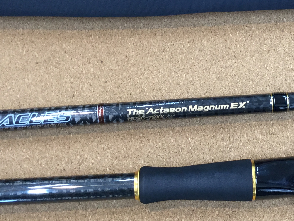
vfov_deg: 19.6
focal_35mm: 75
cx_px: 265
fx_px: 637
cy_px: 71
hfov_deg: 25.2
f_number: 2.4
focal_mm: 3.3
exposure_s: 1/30
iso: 64
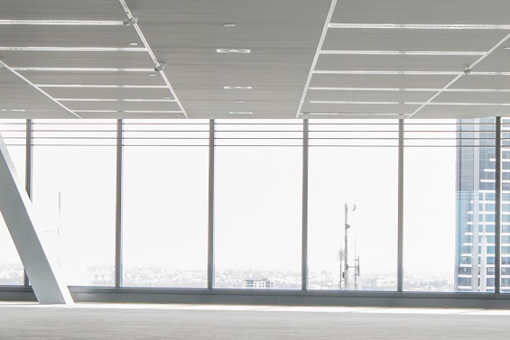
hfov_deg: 16.8
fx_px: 1686
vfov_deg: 11.4
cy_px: 18
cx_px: 512
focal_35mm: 119
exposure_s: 1/10
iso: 200
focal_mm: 35
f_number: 11
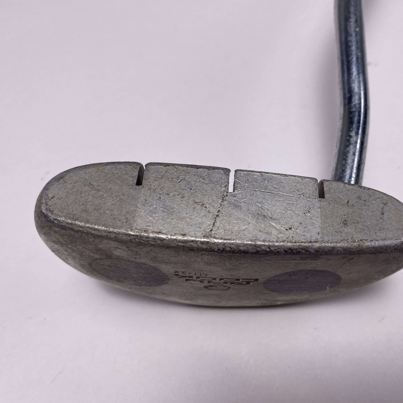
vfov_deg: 54.0
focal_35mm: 30
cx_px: 247
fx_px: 395
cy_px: 202
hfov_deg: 53.6
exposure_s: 1/662
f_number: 1.8
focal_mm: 4.25
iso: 32
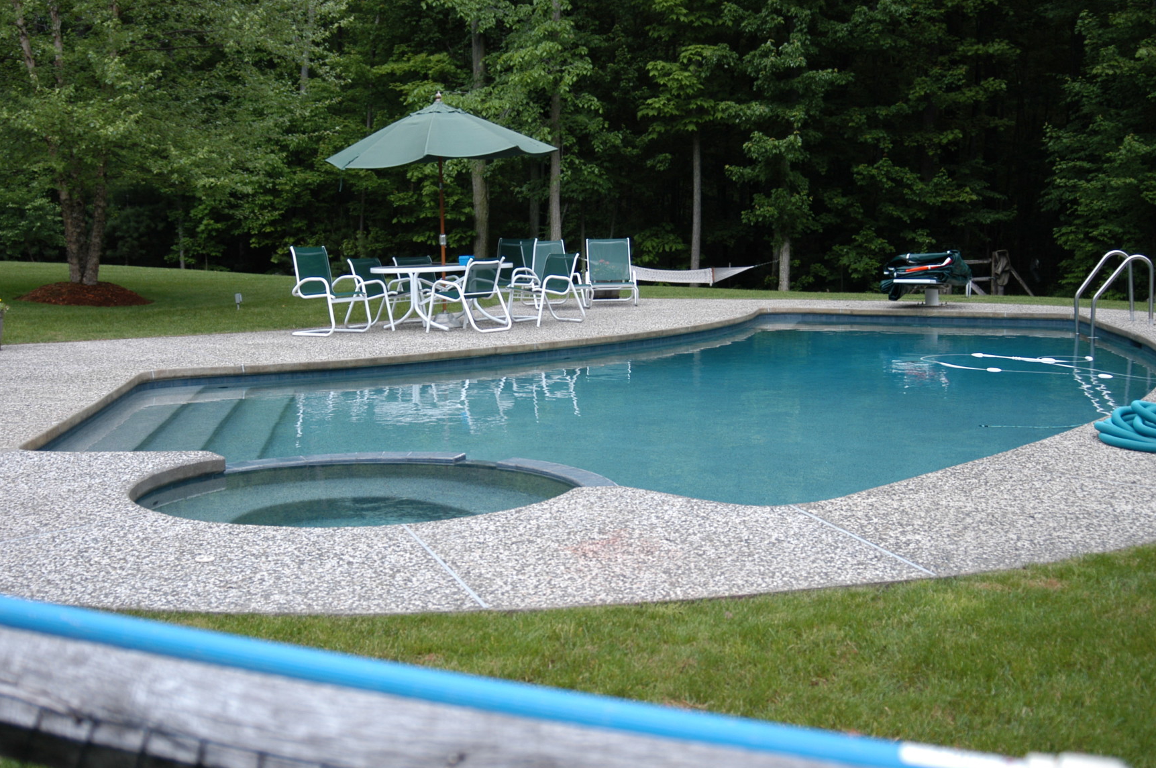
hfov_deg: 44.5
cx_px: 560
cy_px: 383
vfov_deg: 30.4
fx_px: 1411
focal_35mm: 44
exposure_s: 1/50
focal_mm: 28
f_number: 3.5
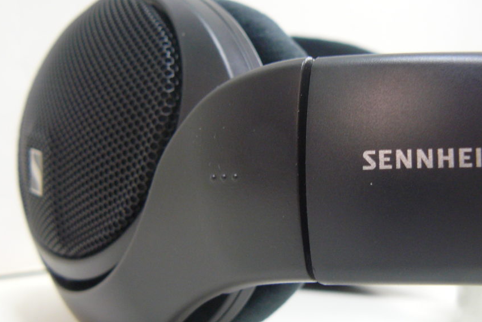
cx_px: 264
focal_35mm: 45
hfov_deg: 43.6
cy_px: 158
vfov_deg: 29.9
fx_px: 602
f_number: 2.8
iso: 200
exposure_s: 1/10
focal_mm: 6
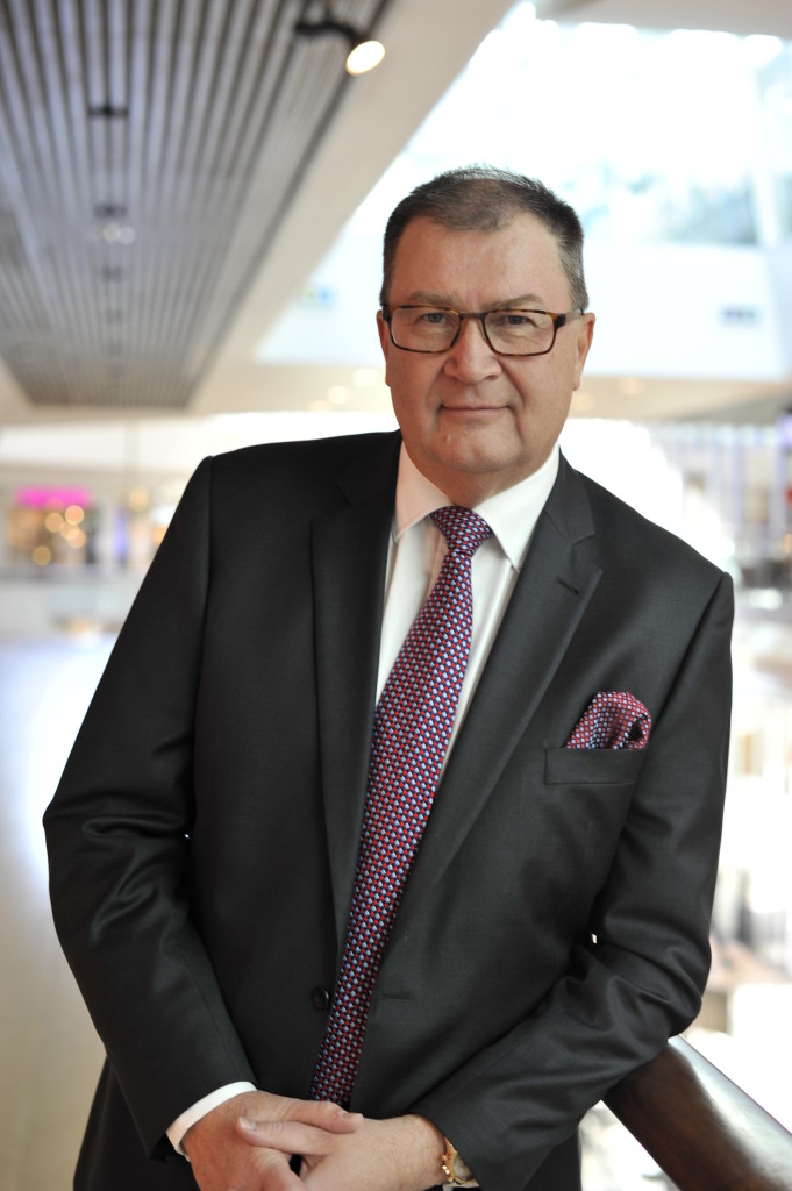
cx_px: 396
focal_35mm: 50
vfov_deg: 39.6
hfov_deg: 26.9
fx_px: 1653
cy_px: 596
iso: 200
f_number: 3.2
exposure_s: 1/50
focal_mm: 50
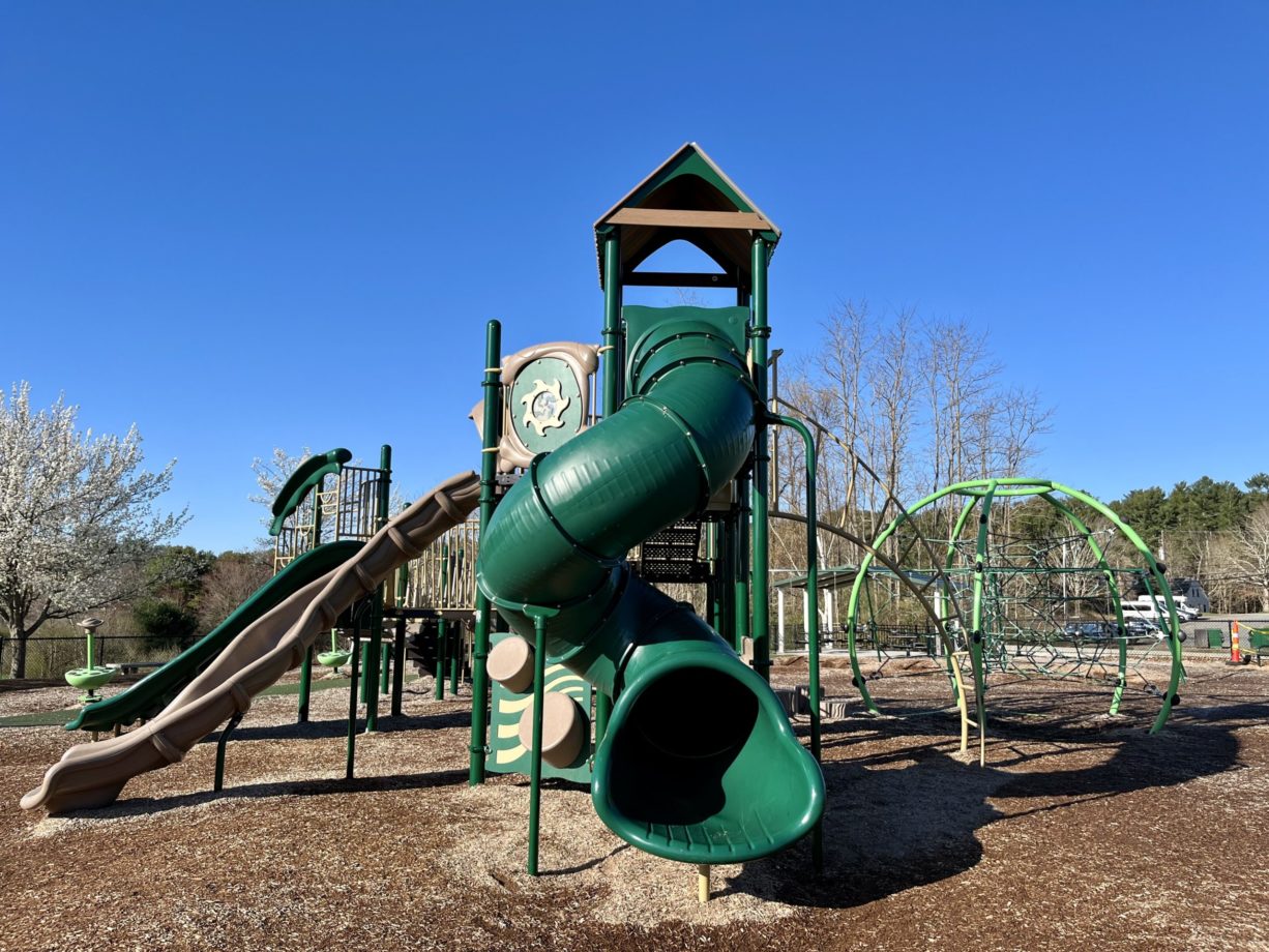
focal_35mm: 26
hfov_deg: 67.3
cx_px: 634
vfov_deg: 53.1
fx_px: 953
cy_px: 476
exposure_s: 1/2513
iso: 50
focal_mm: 5.1
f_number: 1.6
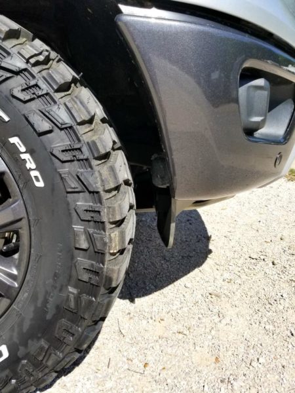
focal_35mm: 26
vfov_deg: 67.3
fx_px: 295
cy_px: 196
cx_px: 148
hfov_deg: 53.1
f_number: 1.7
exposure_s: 1/2488
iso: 50
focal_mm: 4.25
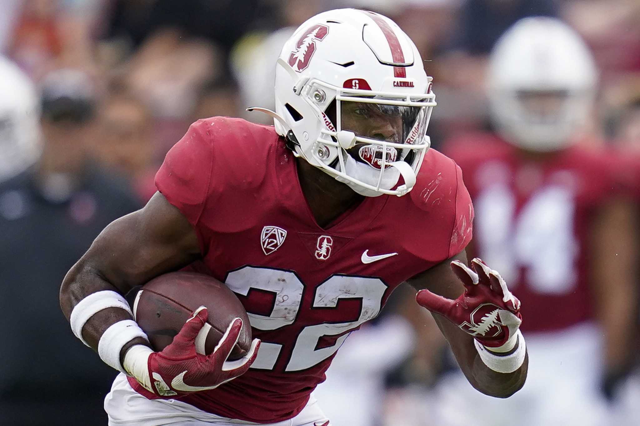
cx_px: 320
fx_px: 7110
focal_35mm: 400
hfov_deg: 5.2
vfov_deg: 3.4
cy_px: 213
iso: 800
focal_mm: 400
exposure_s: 1/3200
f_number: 2.8
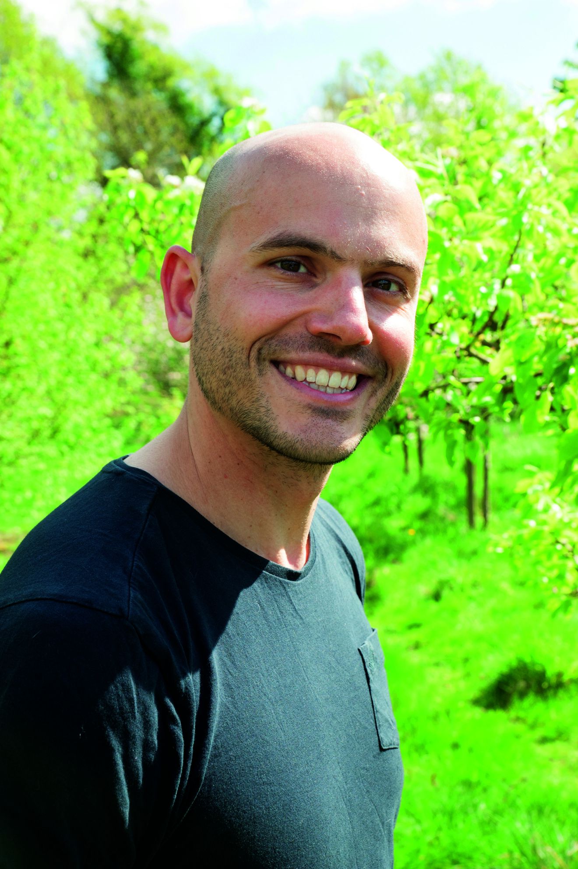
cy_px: 434
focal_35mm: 50
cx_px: 289
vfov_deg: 39.6
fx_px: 1206
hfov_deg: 27.0
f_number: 9
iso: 800
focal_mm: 50
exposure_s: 1/400
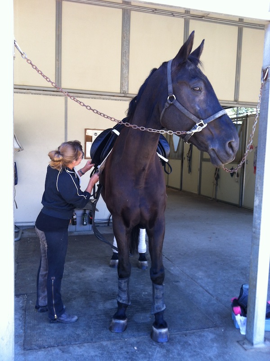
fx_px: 365
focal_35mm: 35
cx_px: 135
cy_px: 180
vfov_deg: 52.7
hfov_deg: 40.6
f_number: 2.8
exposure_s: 1/60
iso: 80
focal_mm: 3.85
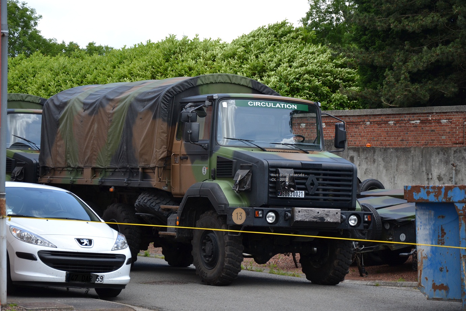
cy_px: 156
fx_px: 1456
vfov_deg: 12.2
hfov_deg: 18.2
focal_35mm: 112
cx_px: 233
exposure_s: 1/640
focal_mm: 75
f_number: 5.3
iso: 400
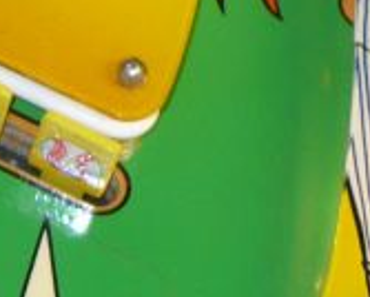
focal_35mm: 221
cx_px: -319
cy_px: 368
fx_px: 2423
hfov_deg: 8.4
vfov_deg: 7.0
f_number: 2.8
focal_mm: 6.1
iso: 100
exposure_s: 1/30
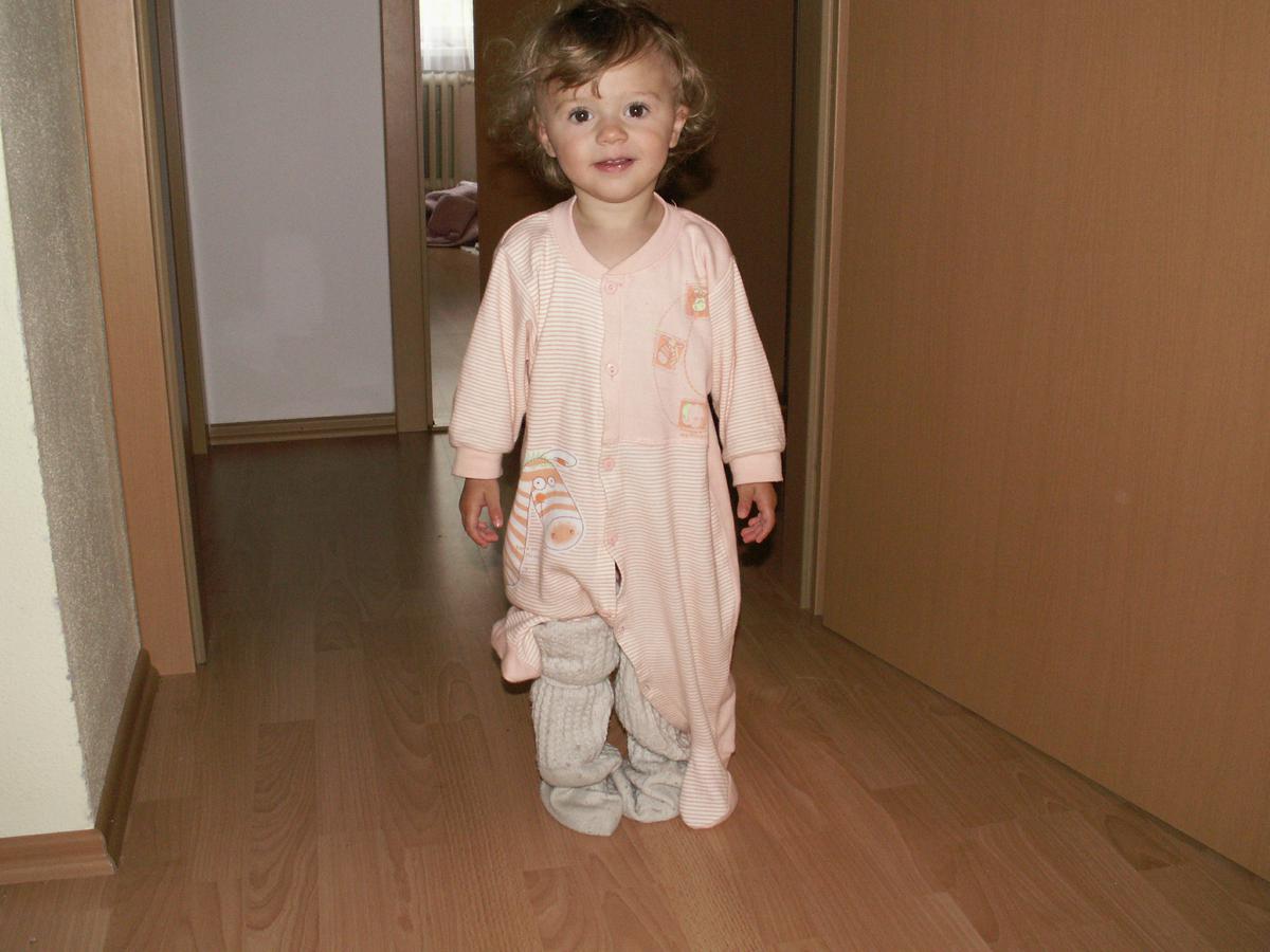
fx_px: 1284
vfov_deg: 40.7
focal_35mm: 35
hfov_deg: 52.6
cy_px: 476
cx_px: 635
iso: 160
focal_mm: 5.86
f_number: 2.8
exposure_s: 1/40
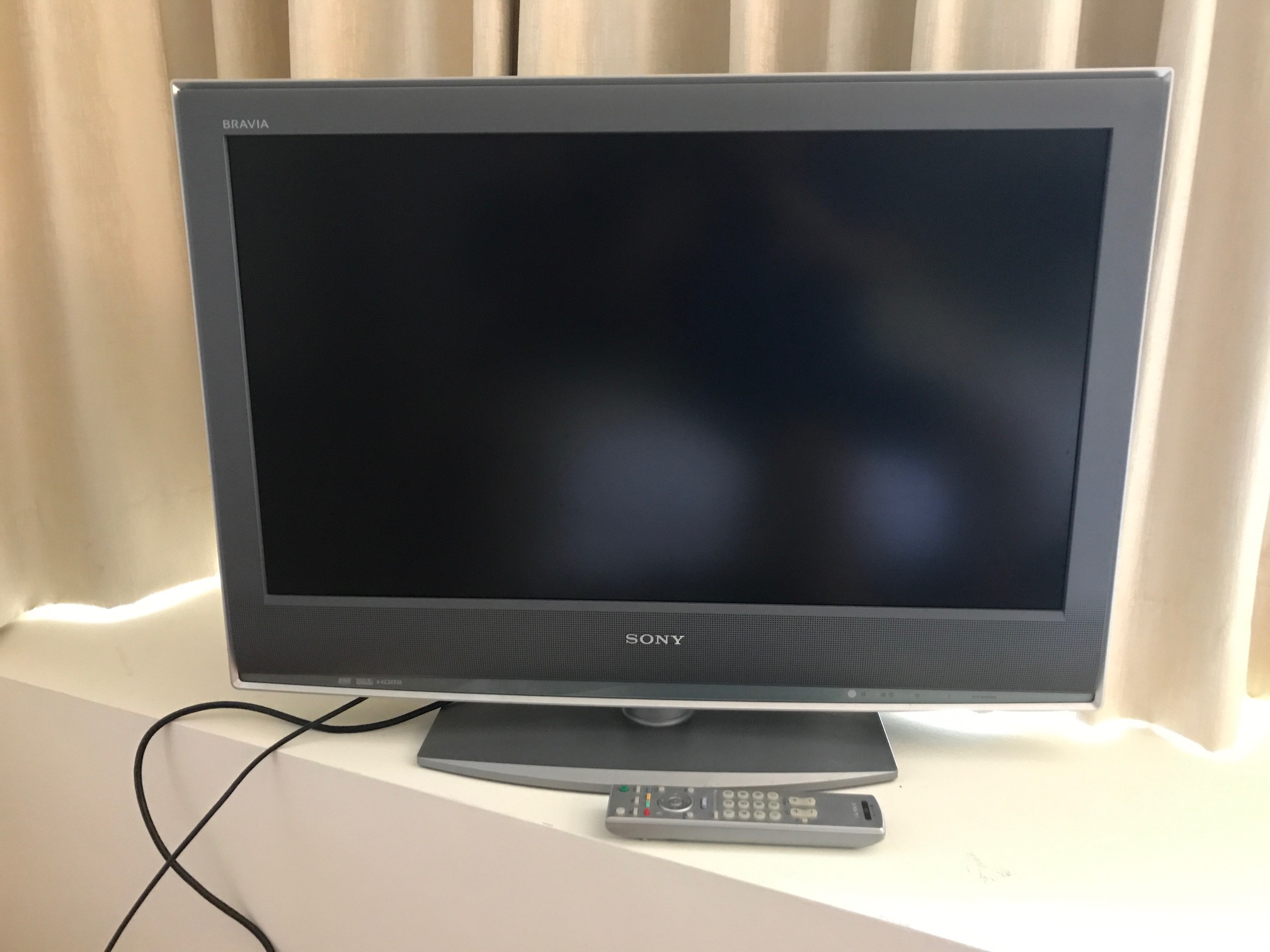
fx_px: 1027
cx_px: 635
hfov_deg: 63.4
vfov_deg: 49.7
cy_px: 476
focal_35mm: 28
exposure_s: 1/6
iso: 80
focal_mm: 3.99
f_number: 1.8
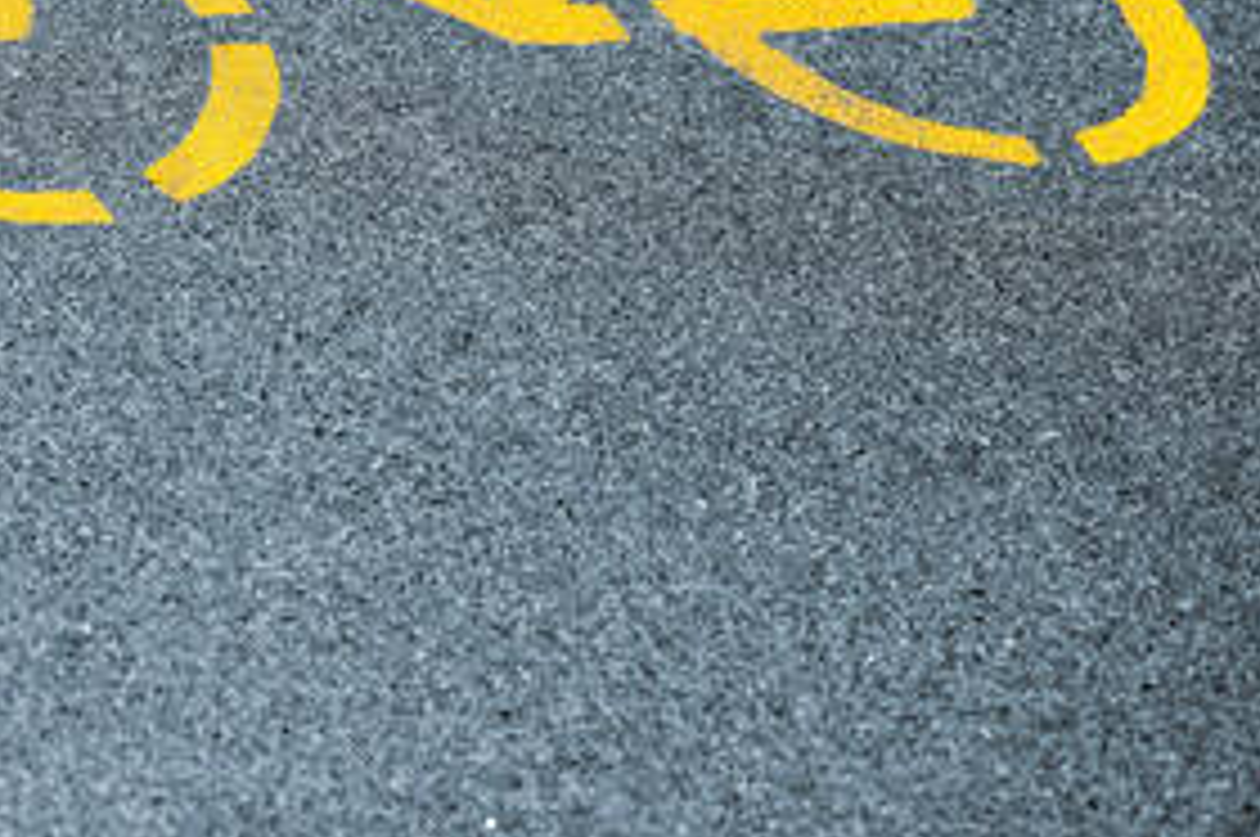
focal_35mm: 194
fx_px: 6782
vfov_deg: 7.0
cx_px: 14
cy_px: -38
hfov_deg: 10.5
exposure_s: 1/2500
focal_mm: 92
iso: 160
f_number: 4.5
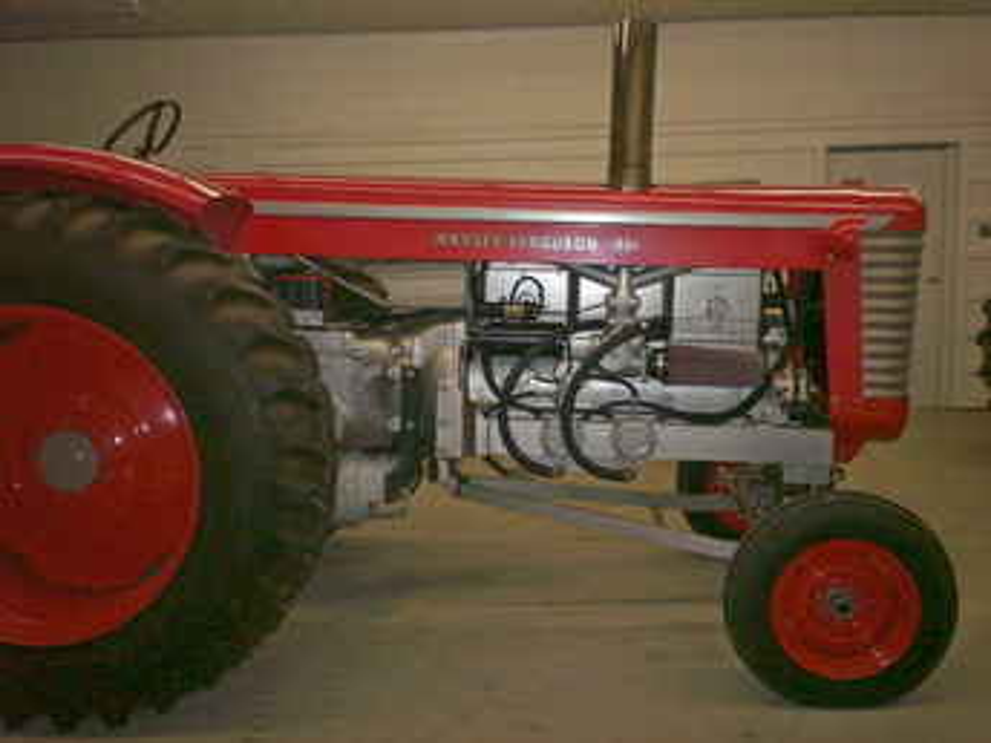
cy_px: 372
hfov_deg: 51.4
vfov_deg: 39.7
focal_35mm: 36
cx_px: 496
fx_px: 1031
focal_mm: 6
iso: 140
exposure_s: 1/60
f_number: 4.5
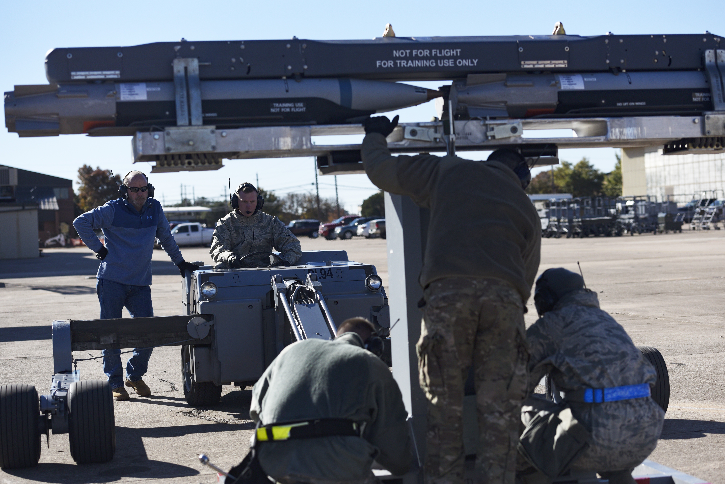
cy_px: 242
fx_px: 1410
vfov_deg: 19.5
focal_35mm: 70
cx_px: 362
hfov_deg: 28.8
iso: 200
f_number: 4
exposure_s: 1/3200
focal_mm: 70
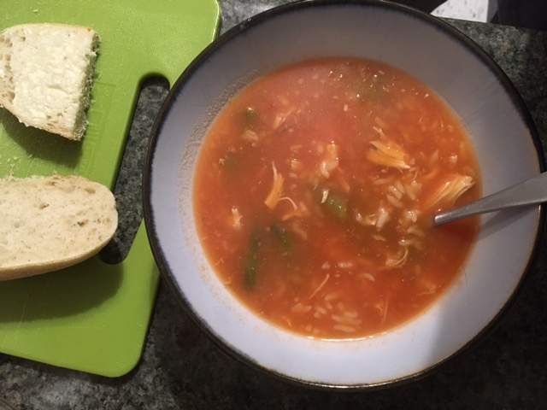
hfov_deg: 61.7
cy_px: 205
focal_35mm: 29
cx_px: 274
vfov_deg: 48.2
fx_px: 458
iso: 200
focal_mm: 4.15
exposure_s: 1/17
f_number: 2.2
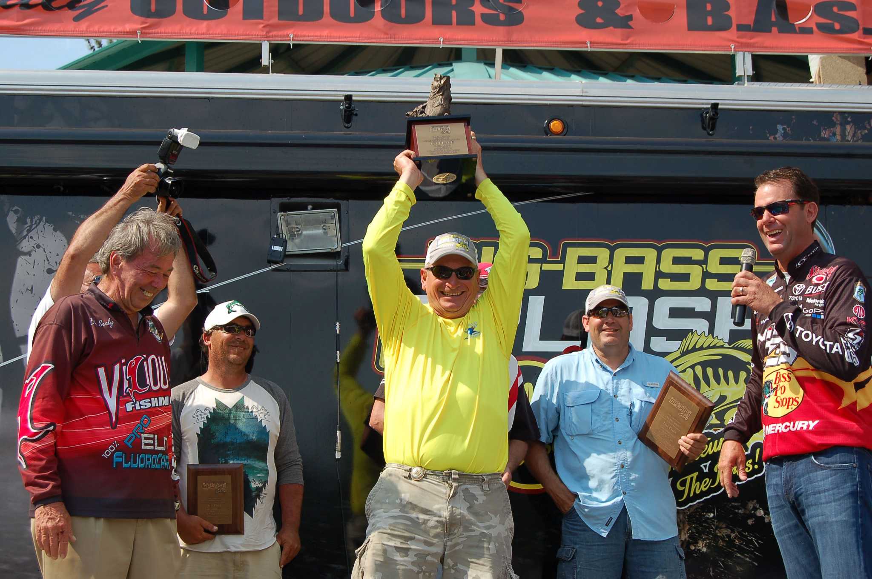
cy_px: 290
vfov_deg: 19.7
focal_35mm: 69
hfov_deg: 29.3
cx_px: 436
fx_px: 1670
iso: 200
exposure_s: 1/250
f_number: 8
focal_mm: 46
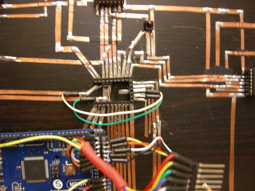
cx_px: 128
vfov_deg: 39.7
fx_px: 265
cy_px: 96
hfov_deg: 51.4
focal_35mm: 36
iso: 200
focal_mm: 7.5
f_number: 2.7
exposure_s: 1/2.3
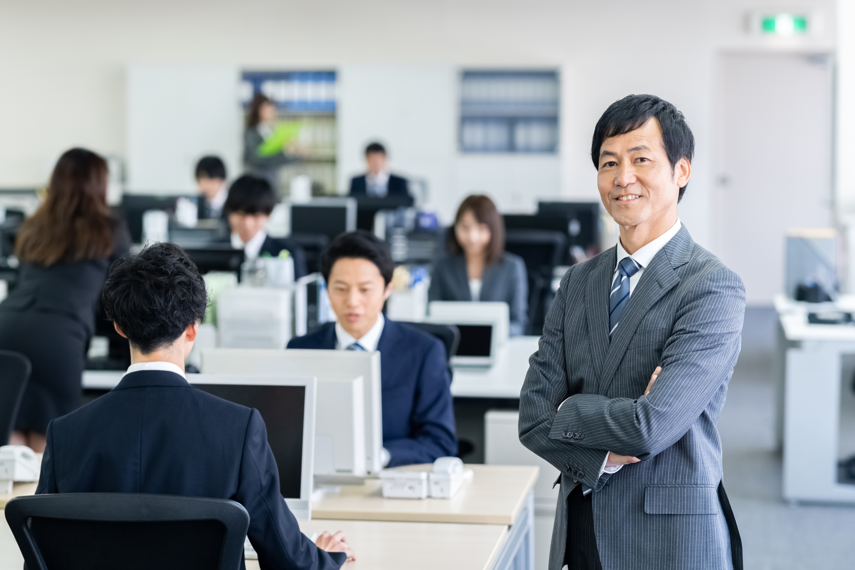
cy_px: 285
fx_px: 2019
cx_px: 428
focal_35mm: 85
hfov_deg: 23.9
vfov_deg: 16.1
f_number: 3.2
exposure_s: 1/160
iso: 500
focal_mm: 85
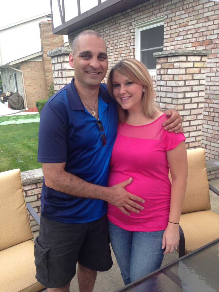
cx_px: 110
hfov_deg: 42.9
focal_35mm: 33
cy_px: 146
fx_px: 278
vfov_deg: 55.4
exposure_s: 1/231
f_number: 2.4
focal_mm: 4.12
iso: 50
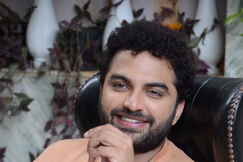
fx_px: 1611
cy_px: 171
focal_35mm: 239
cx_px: 122
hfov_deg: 8.6
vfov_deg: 5.7
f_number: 5.6
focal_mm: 105
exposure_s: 1/125
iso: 640
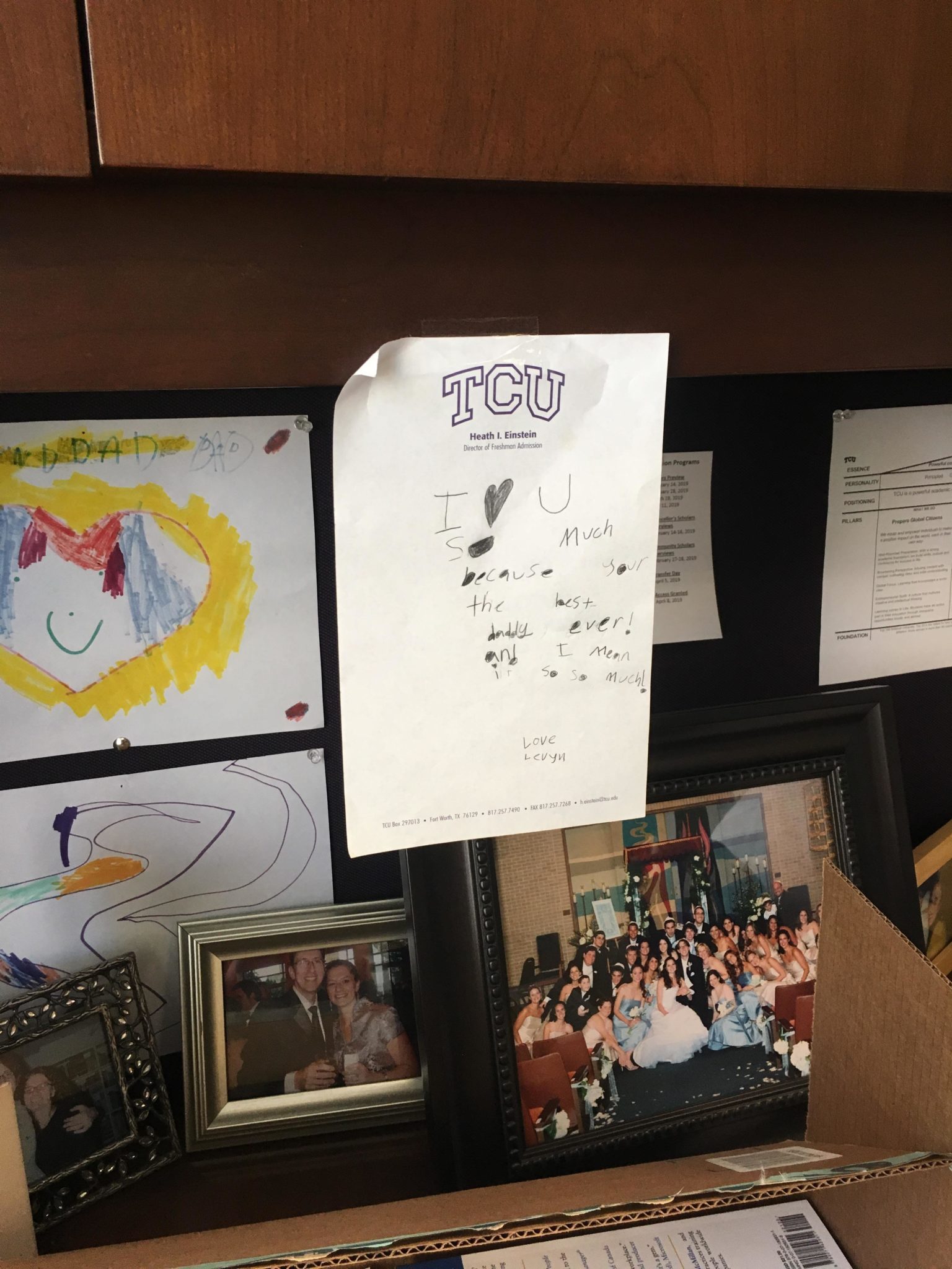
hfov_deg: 48.2
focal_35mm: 29
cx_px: 476
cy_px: 634
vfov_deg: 61.7
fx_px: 1063
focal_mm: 4.15
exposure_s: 1/30
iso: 40
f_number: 2.2
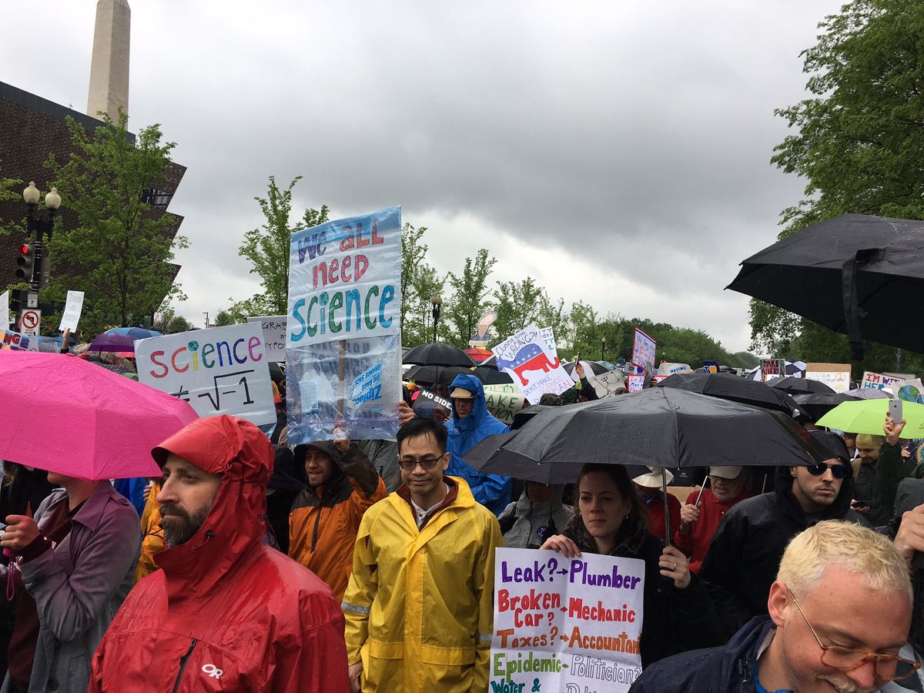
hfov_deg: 61.7
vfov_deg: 48.2
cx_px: 462
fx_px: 774
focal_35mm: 29
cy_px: 346
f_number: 2.2
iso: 25
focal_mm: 4.15
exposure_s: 1/310
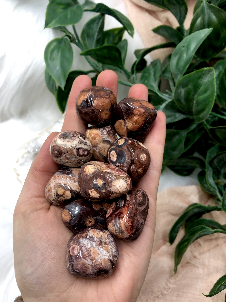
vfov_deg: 63.4
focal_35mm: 28
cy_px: 151
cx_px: 113
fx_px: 244
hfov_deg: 49.7
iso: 25
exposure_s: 1/40
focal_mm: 3.99
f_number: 1.8
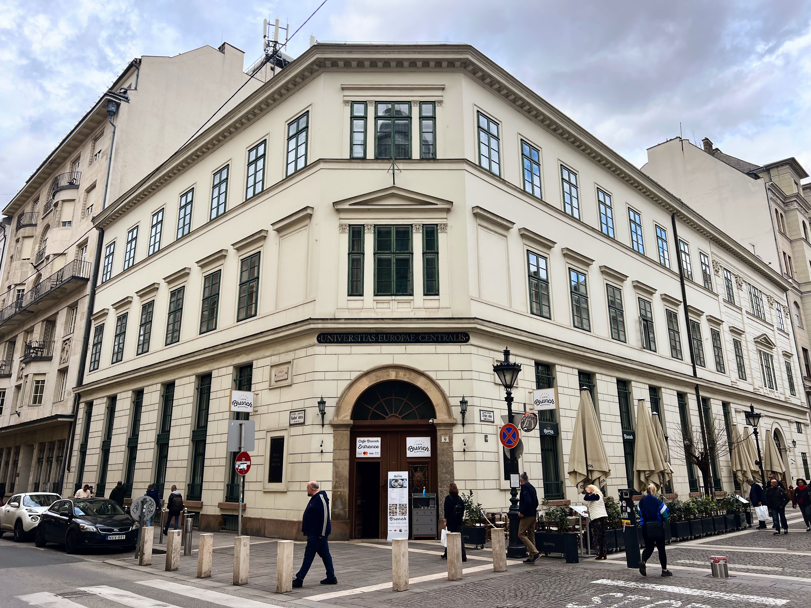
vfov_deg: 53.1
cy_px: 304
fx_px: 609
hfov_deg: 67.3
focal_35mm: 26
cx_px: 406
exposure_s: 1/1058
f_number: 1.5
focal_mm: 5.7
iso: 50
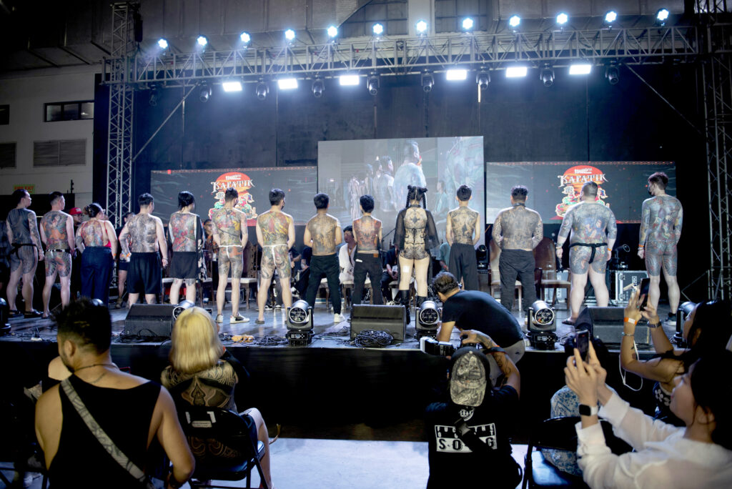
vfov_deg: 53.2
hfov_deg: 73.7
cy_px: 244
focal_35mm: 24
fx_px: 488
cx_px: 366
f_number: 2.8
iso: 500
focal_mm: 24
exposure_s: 1/250
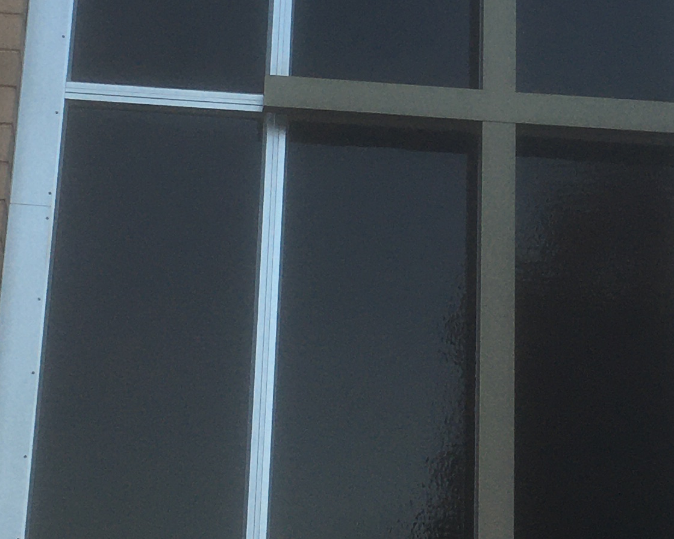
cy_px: 96
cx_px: 443
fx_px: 2034
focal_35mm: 102
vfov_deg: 15.0
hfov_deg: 18.8
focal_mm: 4.15
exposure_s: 1/198
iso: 25
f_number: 2.2
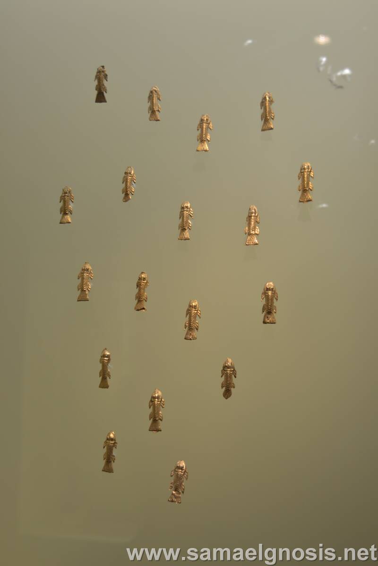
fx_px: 709
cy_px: 283
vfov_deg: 43.6
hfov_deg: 29.9
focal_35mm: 45
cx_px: 189
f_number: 4.5
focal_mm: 30
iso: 100
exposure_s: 1/15
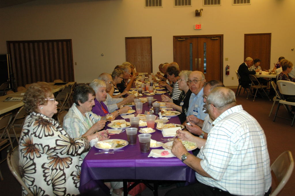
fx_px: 295
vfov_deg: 36.8
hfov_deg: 53.2
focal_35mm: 36
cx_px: 148
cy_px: 98
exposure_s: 1/60
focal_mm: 24
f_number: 3.8
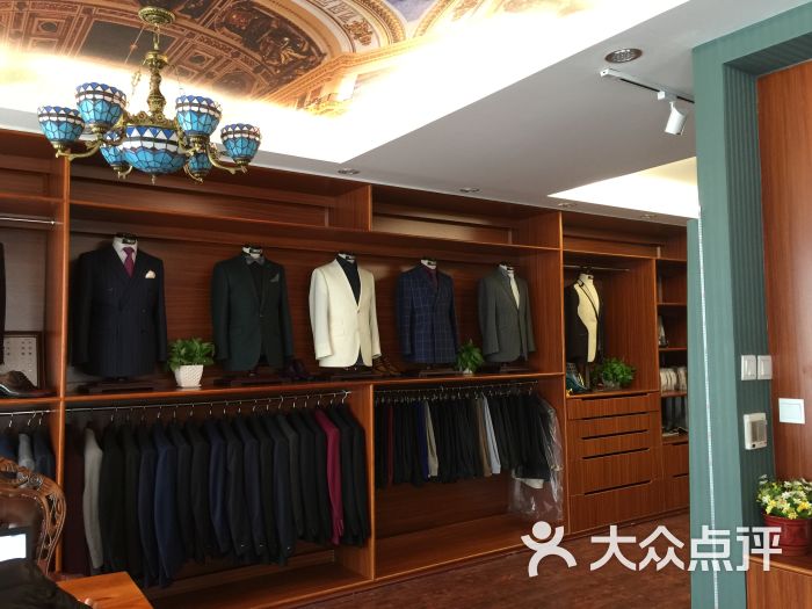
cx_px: 406
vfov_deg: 48.2
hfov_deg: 61.7
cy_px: 304
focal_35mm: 29
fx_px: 680
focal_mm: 4.15
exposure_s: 1/17
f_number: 2.2
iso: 80
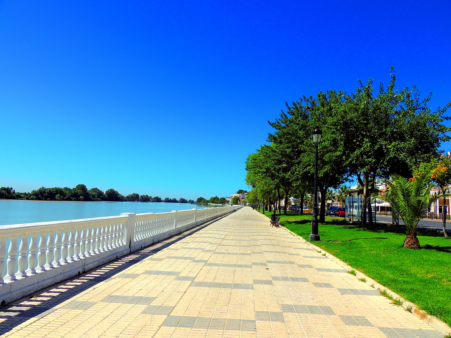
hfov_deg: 71.6
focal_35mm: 24
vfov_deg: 56.8
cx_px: 226
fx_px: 313
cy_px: 169
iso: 100
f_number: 4.2
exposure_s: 1/1600
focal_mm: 4.3
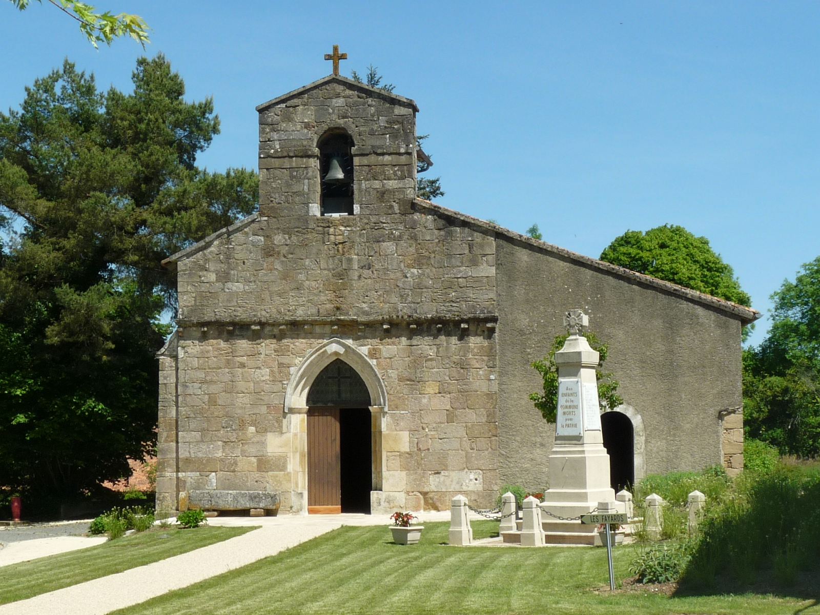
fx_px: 1682
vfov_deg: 20.7
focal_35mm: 71
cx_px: 410
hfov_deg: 27.4
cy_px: 308
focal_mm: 7.1
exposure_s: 1/400
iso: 100
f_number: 5.6
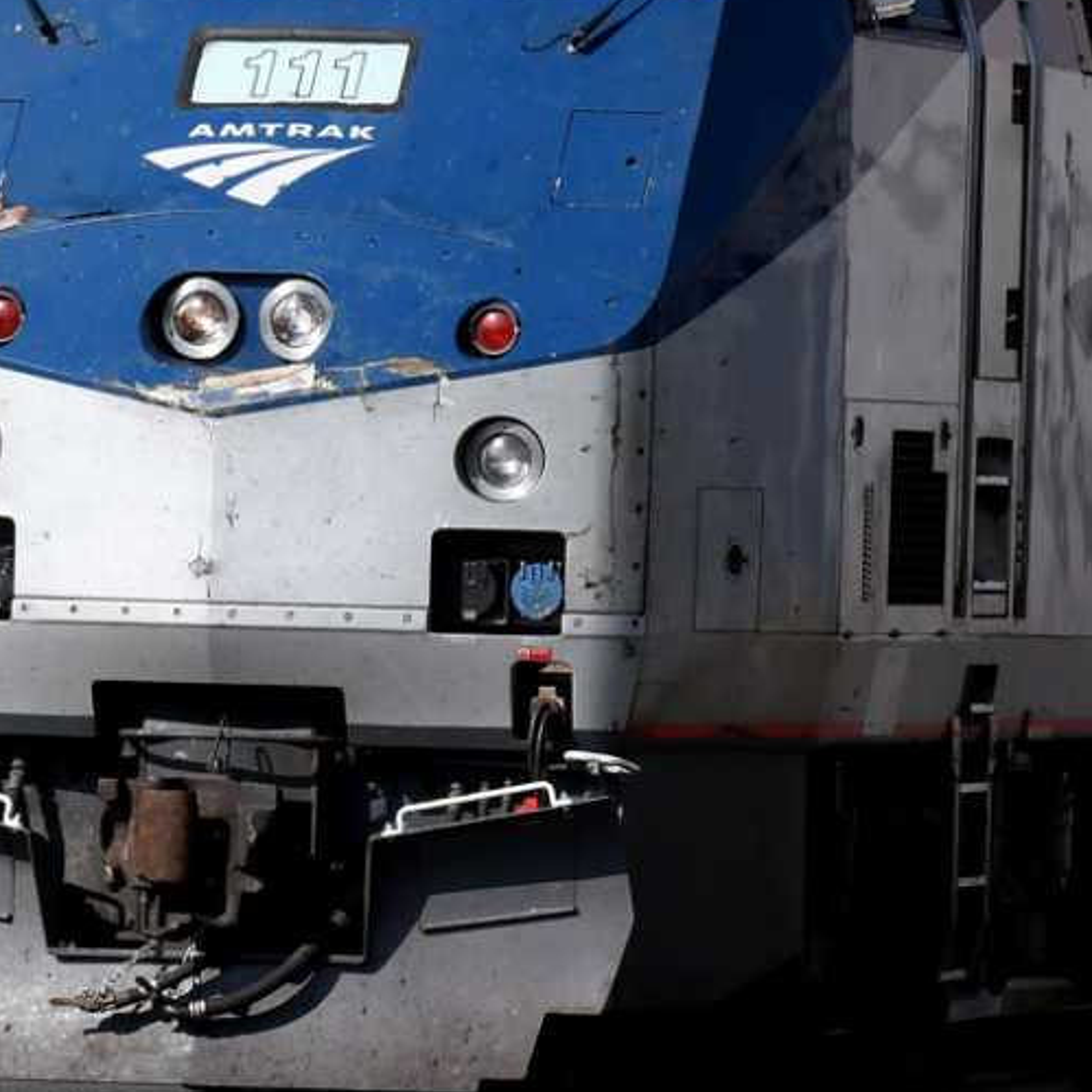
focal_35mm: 408
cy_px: 60
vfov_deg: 4.3
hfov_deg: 4.3
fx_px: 14562
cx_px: 1659
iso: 640
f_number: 9
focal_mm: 78
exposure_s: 1/1000
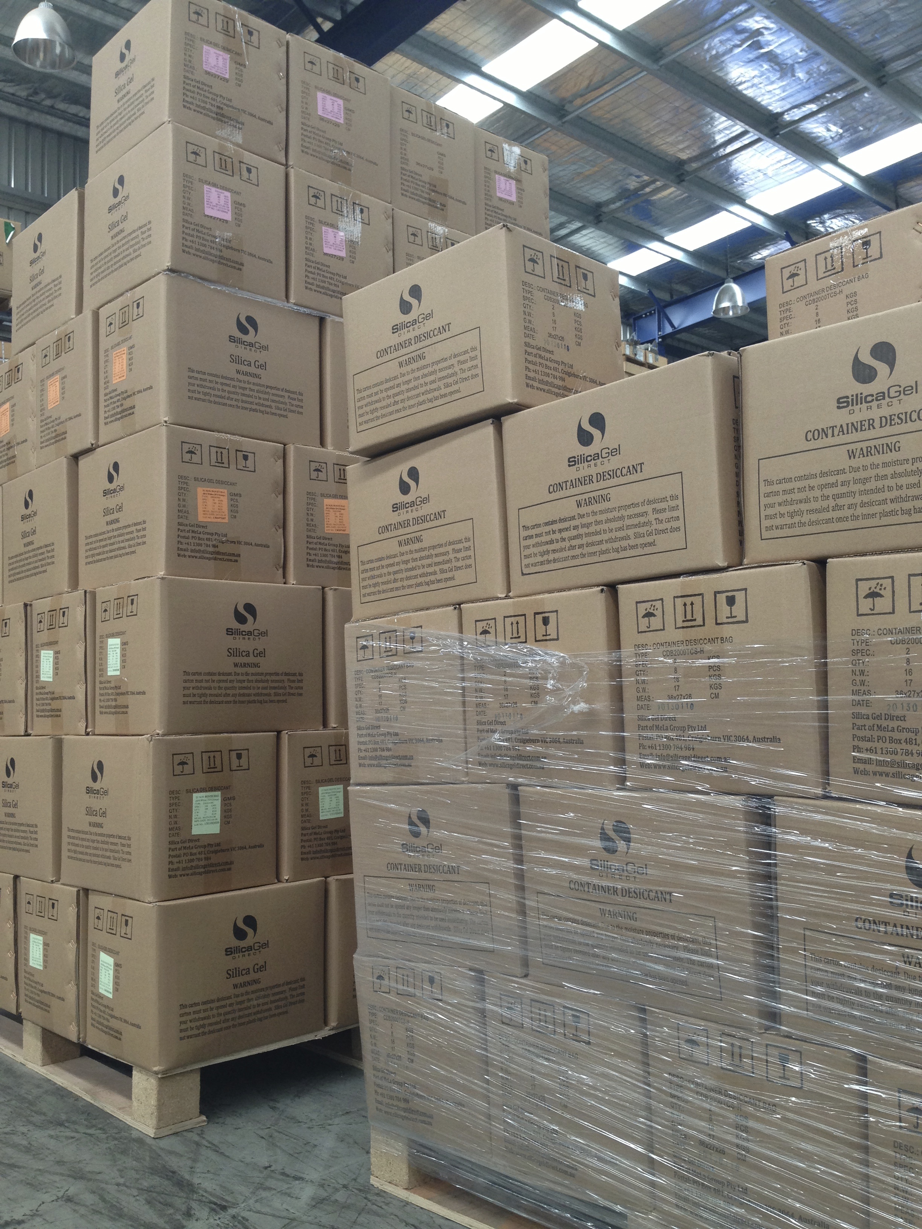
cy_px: 614
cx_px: 461
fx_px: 1172
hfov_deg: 42.9
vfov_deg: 55.4
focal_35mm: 33
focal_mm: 4.13
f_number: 2.4
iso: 100
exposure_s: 1/120
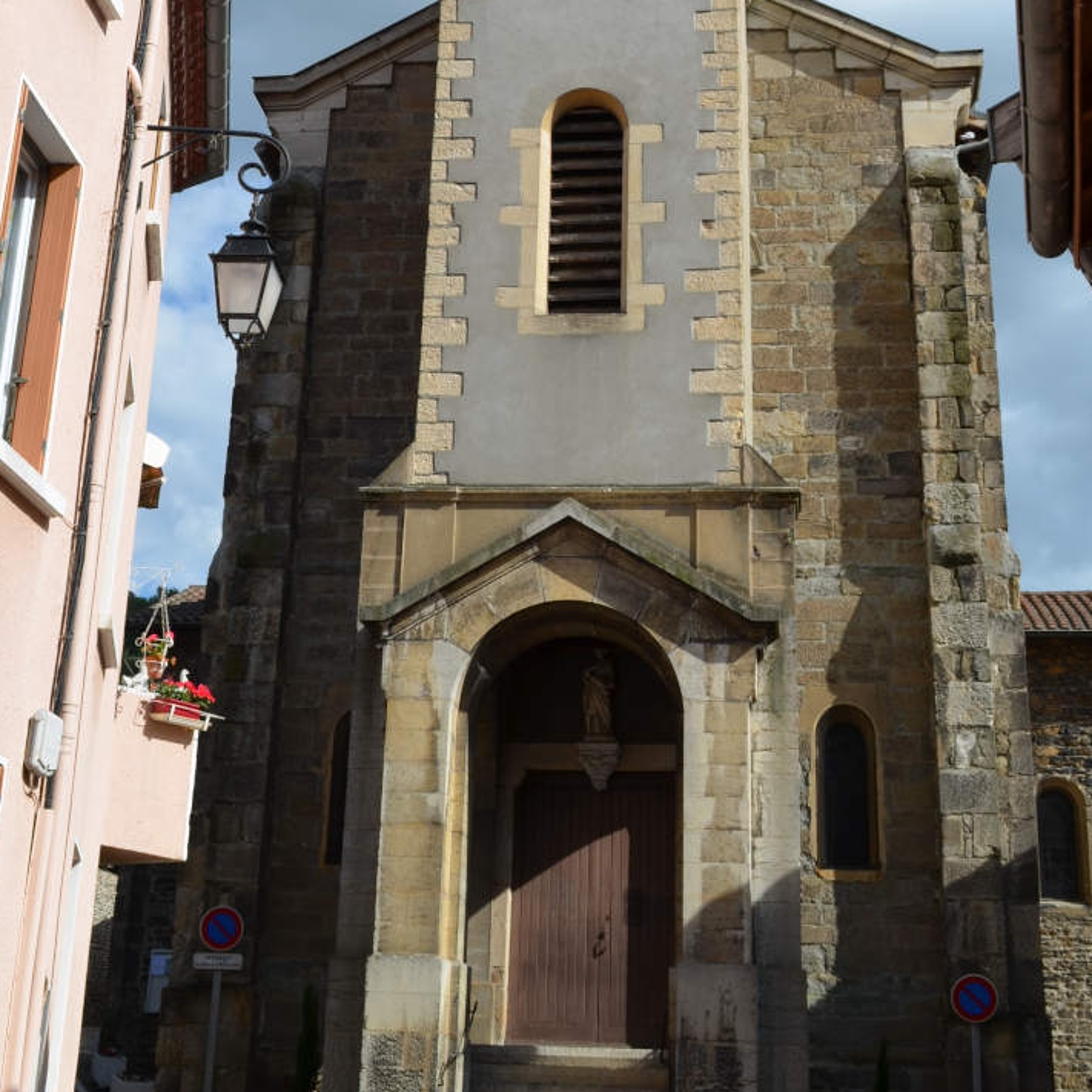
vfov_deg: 30.9
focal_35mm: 54
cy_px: 233
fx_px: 1927
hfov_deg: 31.6
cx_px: 511
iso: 100
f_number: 9
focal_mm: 20
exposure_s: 1/320
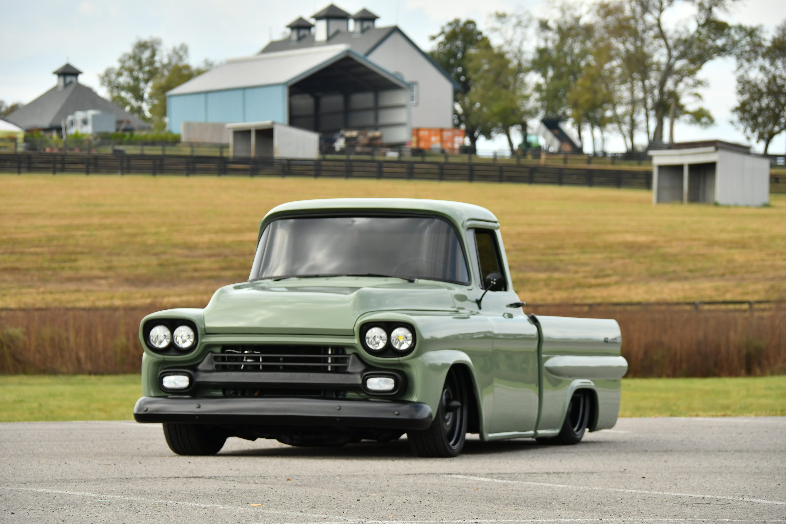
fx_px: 3930
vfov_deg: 7.6
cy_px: 262
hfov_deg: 11.4
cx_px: 393
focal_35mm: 180
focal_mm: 120
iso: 400
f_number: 6.3
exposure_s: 1/1000
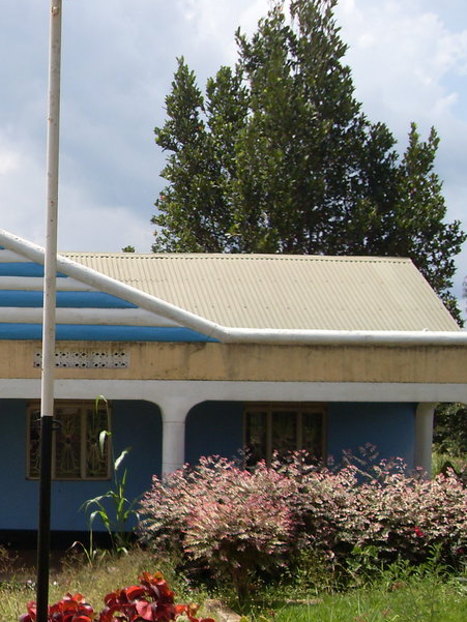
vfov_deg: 30.6
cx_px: 8
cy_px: 384
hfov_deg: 22.5
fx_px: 1133
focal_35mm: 63
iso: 80
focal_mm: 6.3
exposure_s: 1/250
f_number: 7
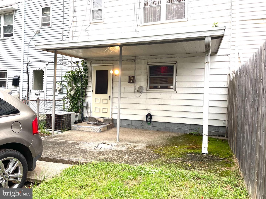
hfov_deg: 67.3
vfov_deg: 53.1
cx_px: 133
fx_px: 200
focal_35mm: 26
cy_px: 100
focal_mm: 4.2
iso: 32
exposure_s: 1/211
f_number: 1.6
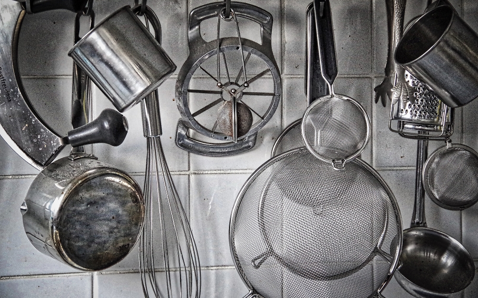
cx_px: 239
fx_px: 1355
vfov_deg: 12.6
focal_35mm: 104
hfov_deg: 20.0
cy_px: 142
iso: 3200
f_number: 8
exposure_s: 1/125
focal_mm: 68
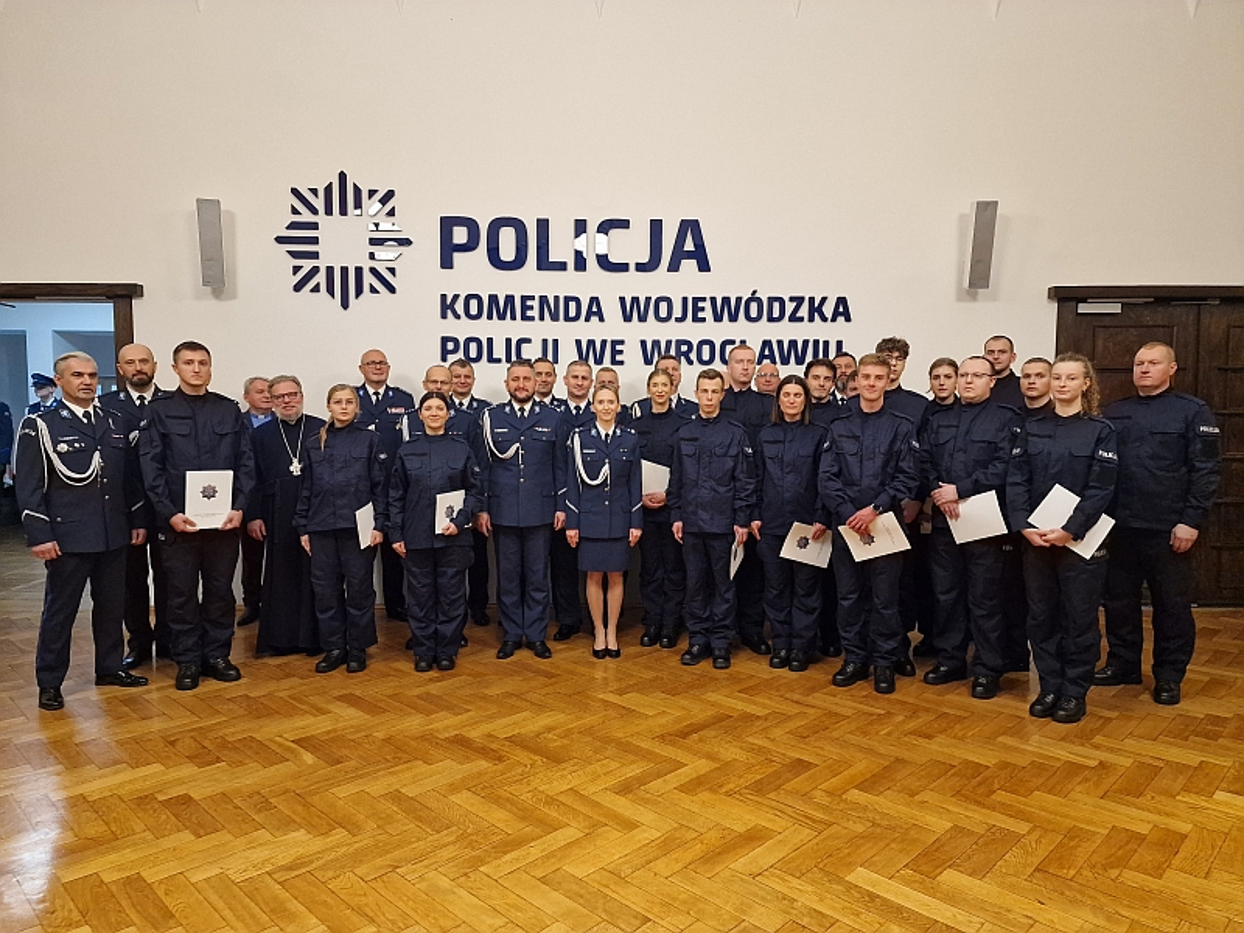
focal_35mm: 23
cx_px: 622
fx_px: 827
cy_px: 466
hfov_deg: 73.9
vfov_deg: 58.9
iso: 500
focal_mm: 6.4
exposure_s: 1/120
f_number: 1.8
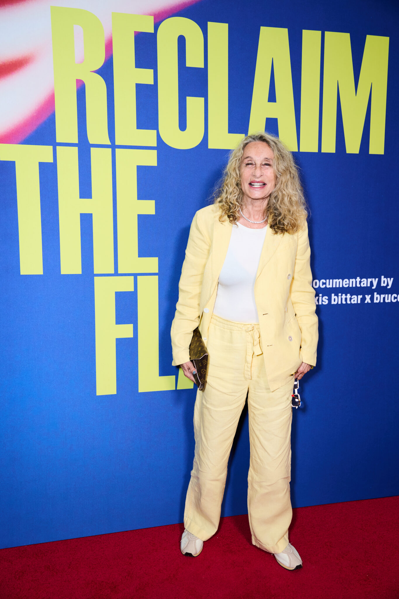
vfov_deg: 57.2
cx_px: 200
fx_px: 549
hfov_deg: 40.0
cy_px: 300
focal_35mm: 33
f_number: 3.2
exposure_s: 1/200
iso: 640
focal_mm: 33
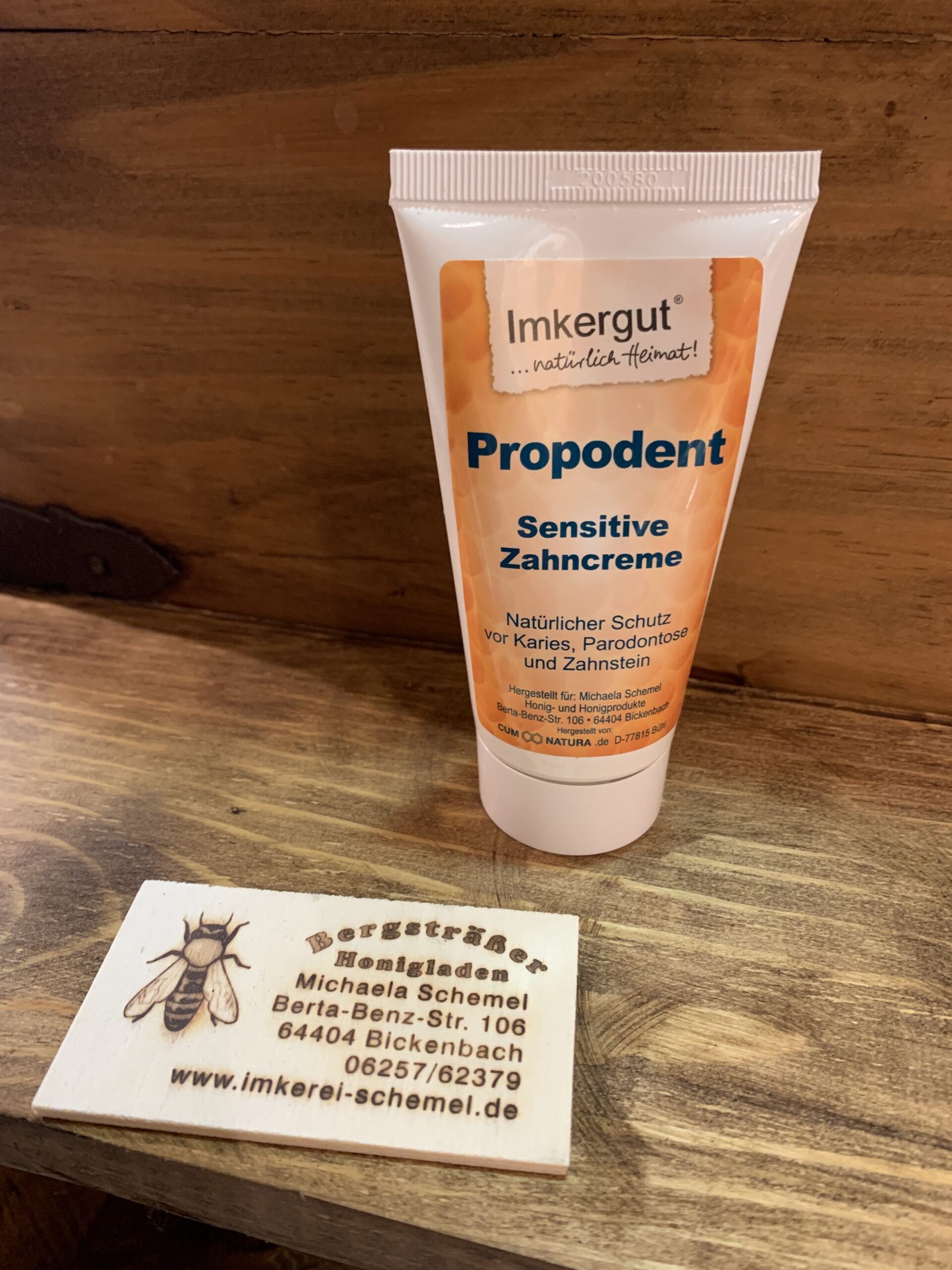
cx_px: 476
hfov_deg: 53.1
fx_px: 953
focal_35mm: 26
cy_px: 635
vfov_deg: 67.3
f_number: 1.8
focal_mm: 4.25
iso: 250
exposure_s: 1/33
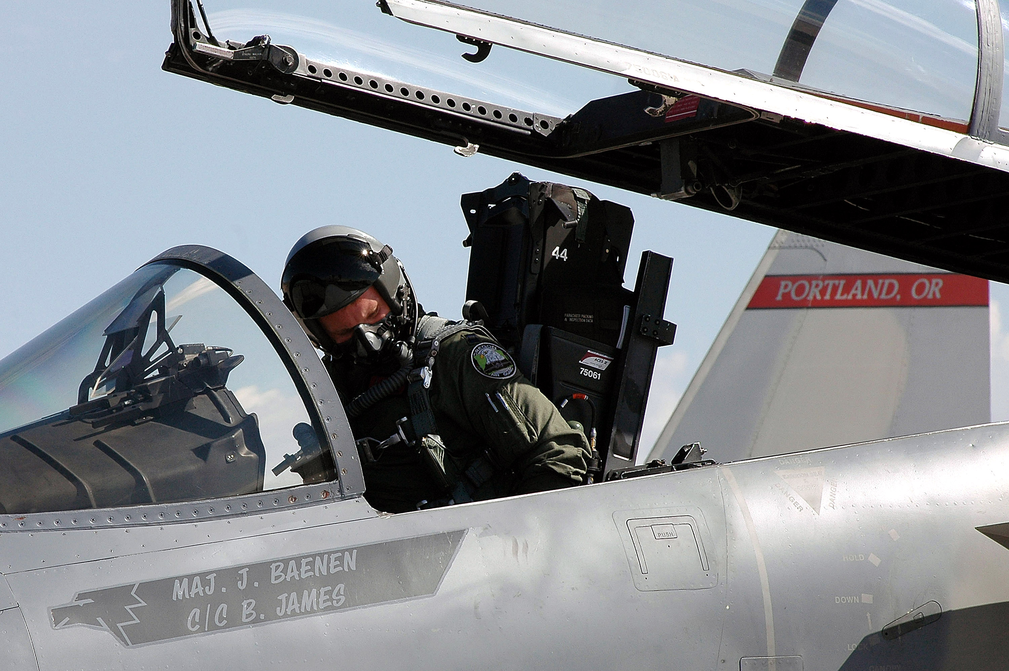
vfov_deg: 4.6
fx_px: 8401
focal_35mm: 300
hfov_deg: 6.9
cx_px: 504
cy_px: 336
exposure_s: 1/320
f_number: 11
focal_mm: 200
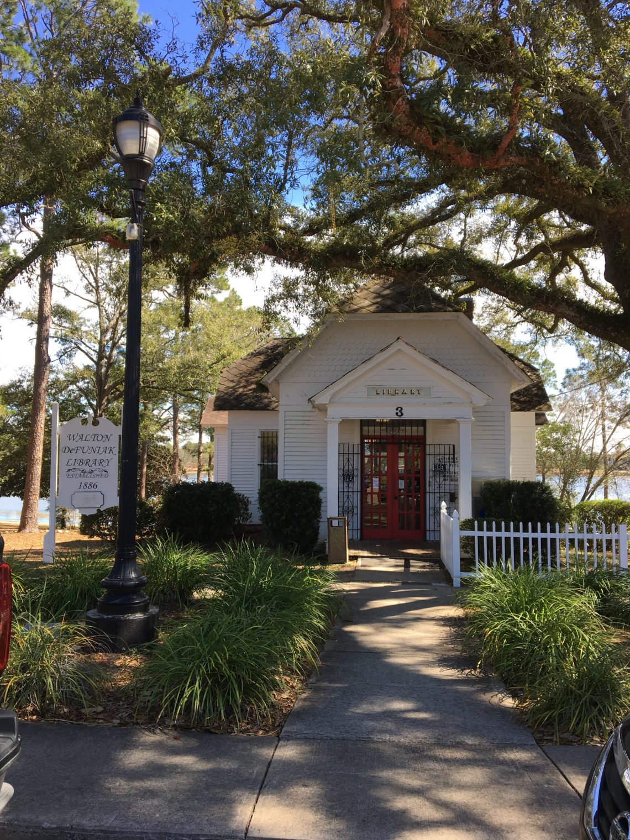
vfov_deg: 61.7
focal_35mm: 29
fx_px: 704
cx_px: 315
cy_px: 420
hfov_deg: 48.2
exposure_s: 1/394
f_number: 2.2
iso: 25
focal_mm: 4.15
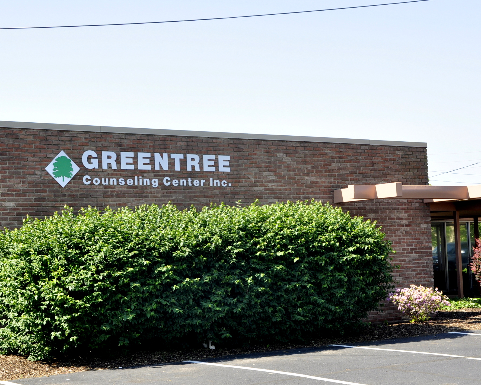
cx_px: 225
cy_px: 193
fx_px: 968
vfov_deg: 22.5
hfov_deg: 27.9
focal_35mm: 68
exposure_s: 1/125
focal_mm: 40
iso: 320
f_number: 9
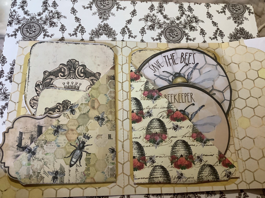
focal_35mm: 31
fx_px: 237
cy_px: 99
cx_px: 132
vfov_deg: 45.4
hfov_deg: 58.4
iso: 250
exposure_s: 1/40
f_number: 2.4
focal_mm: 3.3
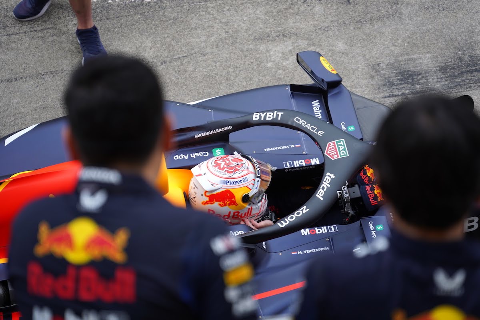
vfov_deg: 6.1
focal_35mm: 225
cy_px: 160
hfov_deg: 9.1
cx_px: 240
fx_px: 3000
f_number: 5.6
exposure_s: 1/250
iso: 250
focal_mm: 225
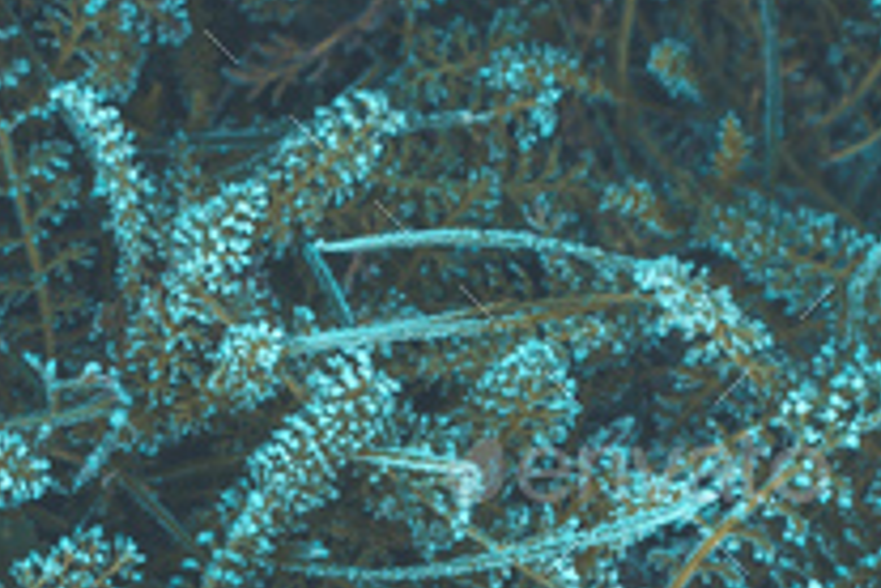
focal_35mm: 300
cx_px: -13
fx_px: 7341
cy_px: 1719
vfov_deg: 4.4
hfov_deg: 6.8
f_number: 7.1
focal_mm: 70
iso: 280
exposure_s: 1/100
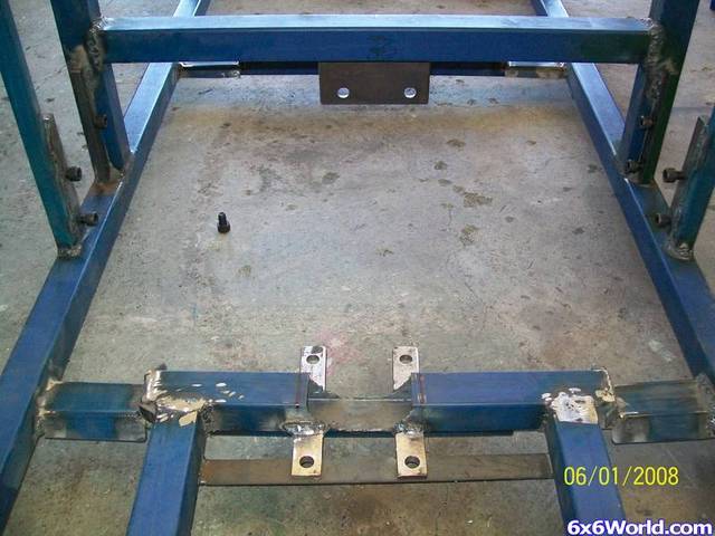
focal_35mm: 36
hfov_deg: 51.4
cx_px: 358
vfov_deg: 39.7
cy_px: 268
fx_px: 744
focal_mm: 6
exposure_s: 1/60
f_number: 2.7
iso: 160
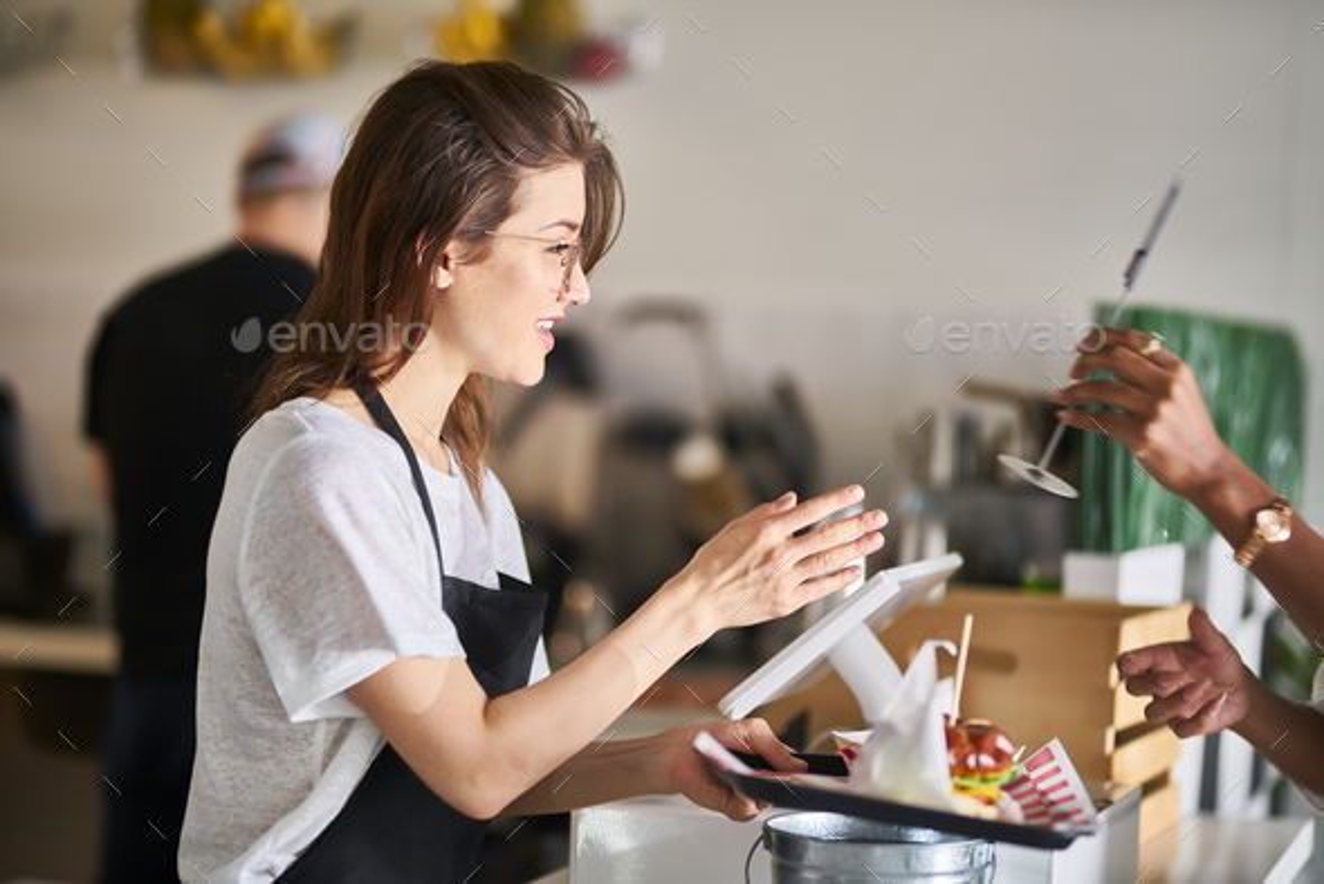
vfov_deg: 16.1
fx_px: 3127
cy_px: 442
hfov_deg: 23.9
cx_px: 662
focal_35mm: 85
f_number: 1.4
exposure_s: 1/160
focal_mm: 85
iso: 250
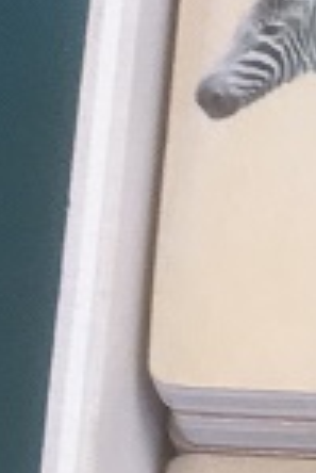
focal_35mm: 208
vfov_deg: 8.1
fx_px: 2732
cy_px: 1521
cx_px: 1171
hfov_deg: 5.8
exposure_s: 1/50
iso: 32
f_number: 2.2
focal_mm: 4.15
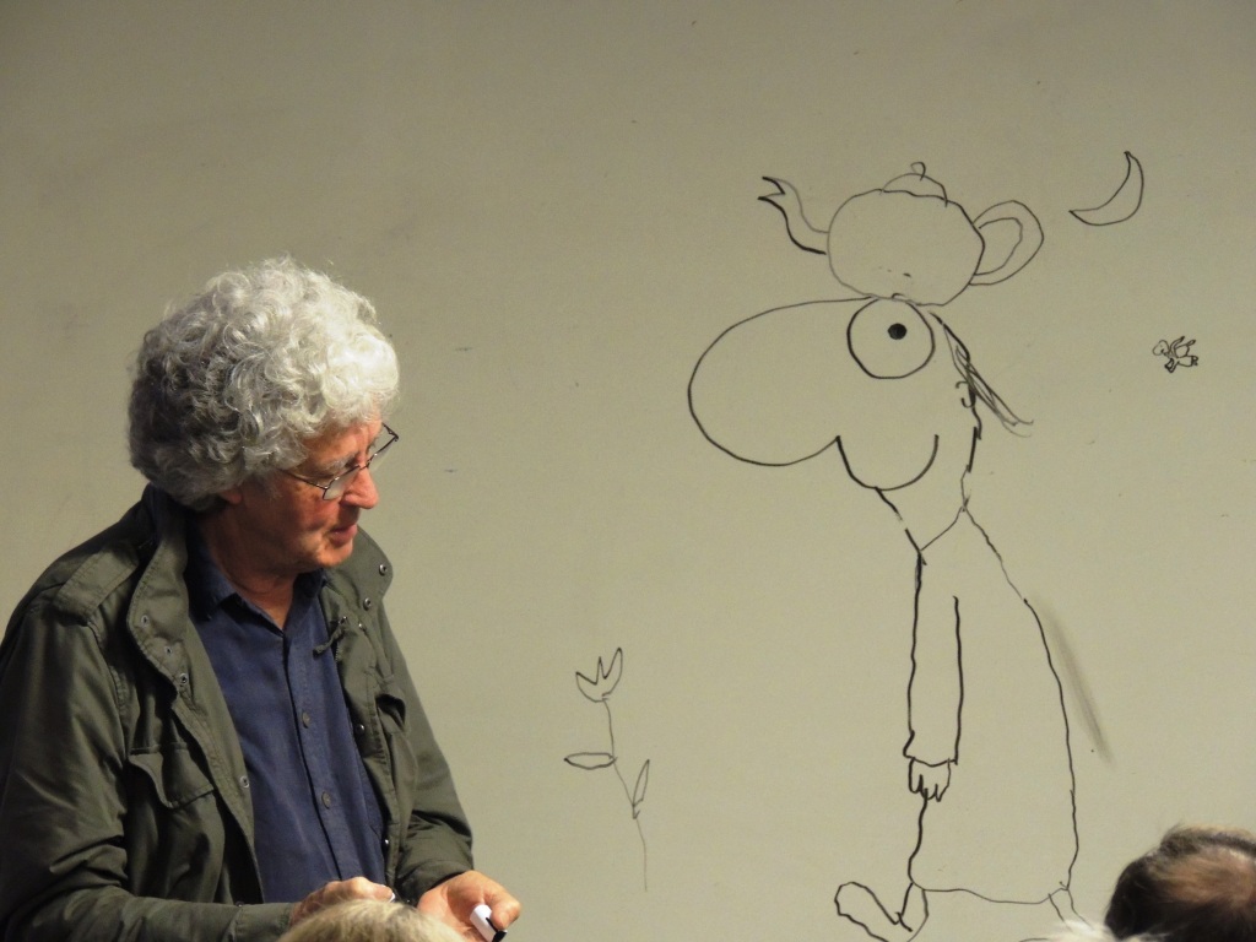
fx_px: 9978
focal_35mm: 275
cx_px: 628
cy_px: 471
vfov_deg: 5.4
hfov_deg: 7.2
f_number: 4.7
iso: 800
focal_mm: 49
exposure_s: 1/10
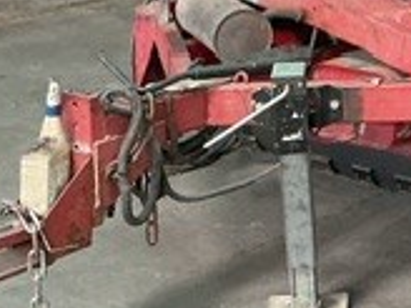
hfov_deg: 16.5
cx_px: 529
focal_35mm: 113
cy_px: -45
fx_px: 1342
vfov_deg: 12.8
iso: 200
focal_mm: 3
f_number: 1.8
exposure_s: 1/60
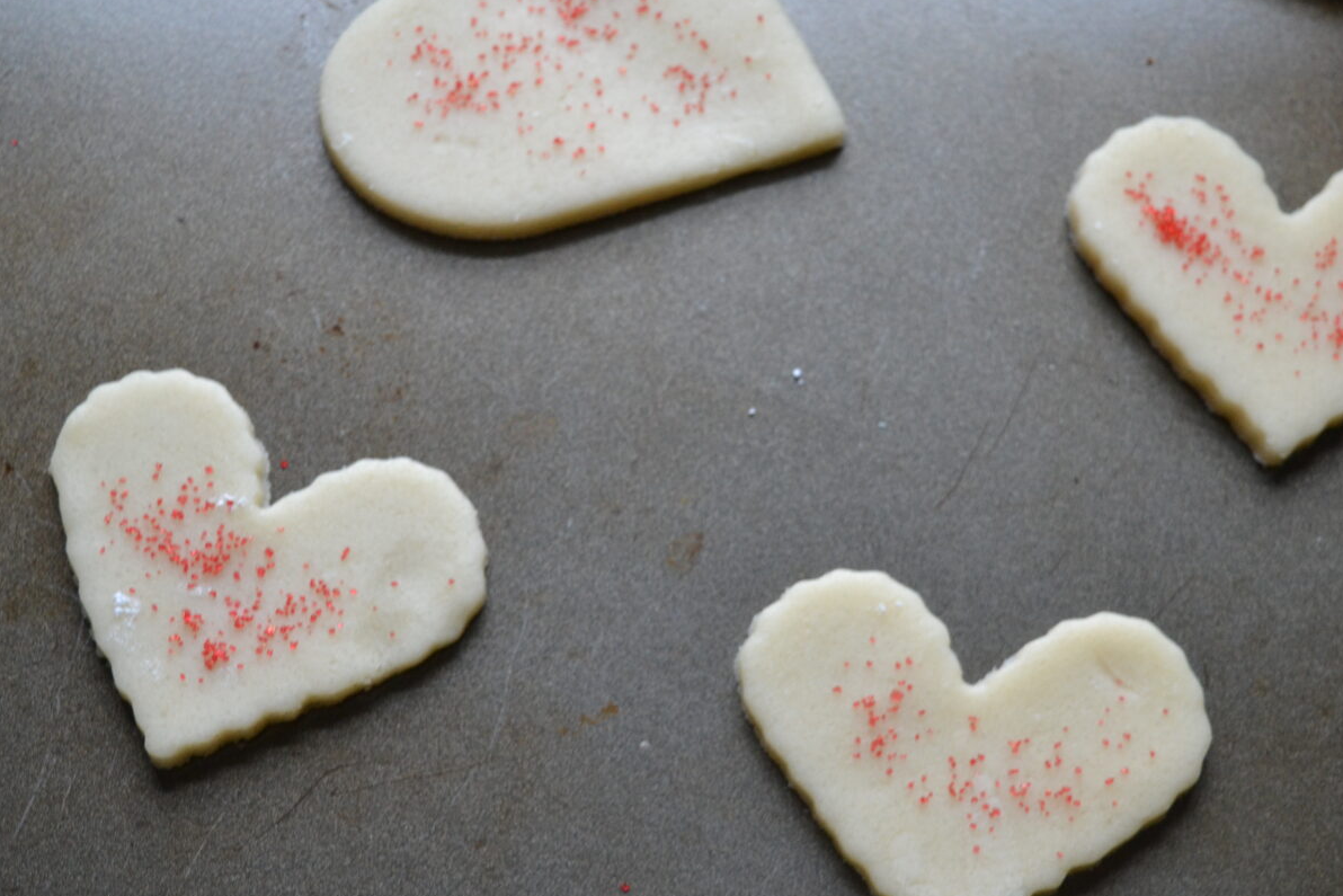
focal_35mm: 68
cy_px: 543
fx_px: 2524
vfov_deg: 20.1
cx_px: 753
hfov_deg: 29.8
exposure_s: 1/60
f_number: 4.5
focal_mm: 35
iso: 1000
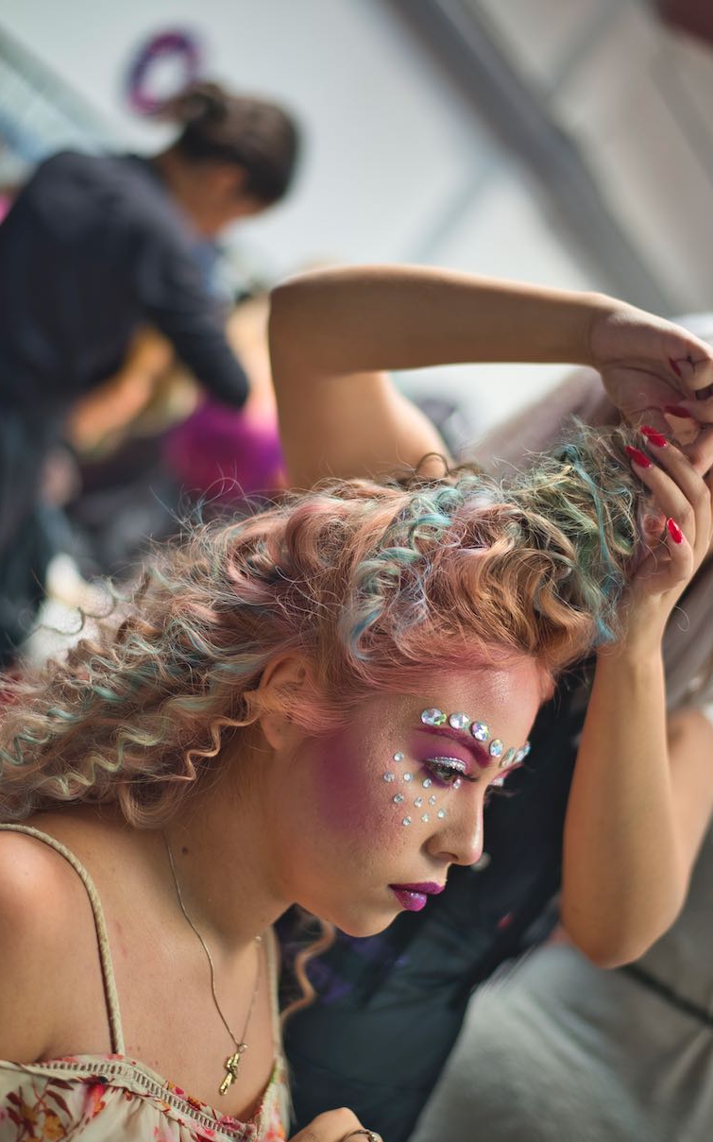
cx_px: 369
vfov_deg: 37.5
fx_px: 1680
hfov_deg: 24.0
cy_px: 559
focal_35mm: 54
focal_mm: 50
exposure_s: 1/100
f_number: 1.8
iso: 280
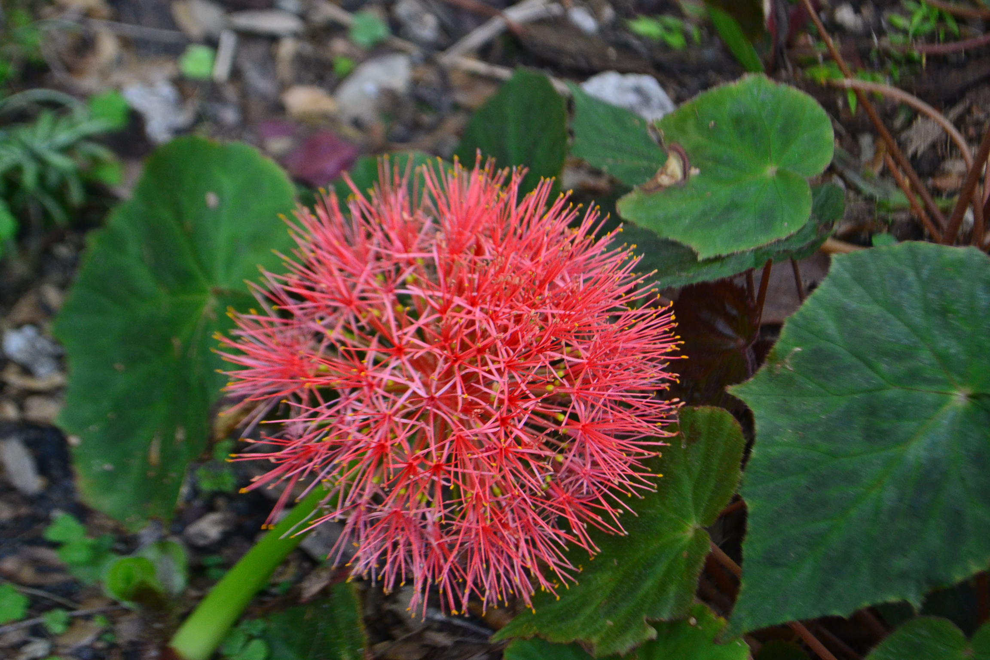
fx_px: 2269
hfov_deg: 24.6
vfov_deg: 16.6
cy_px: 330
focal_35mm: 82
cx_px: 495
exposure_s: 1/160
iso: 1250
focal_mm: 55
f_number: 5.6
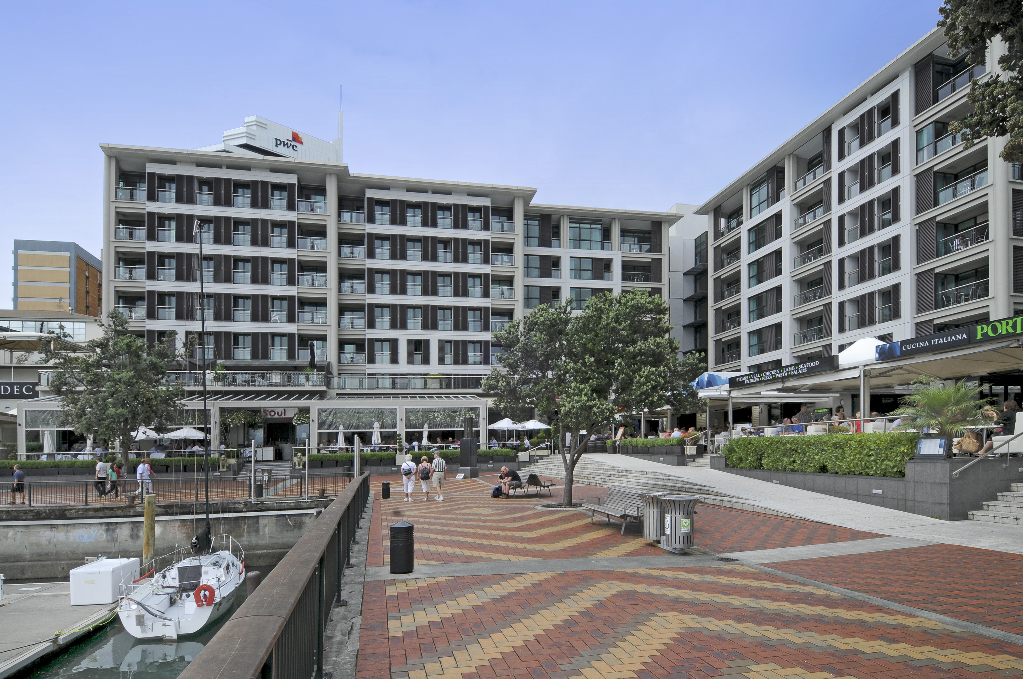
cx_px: 512
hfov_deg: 90.1
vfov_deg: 67.2
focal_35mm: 18
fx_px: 511
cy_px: 340
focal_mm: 12
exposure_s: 1/125
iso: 200
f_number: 16
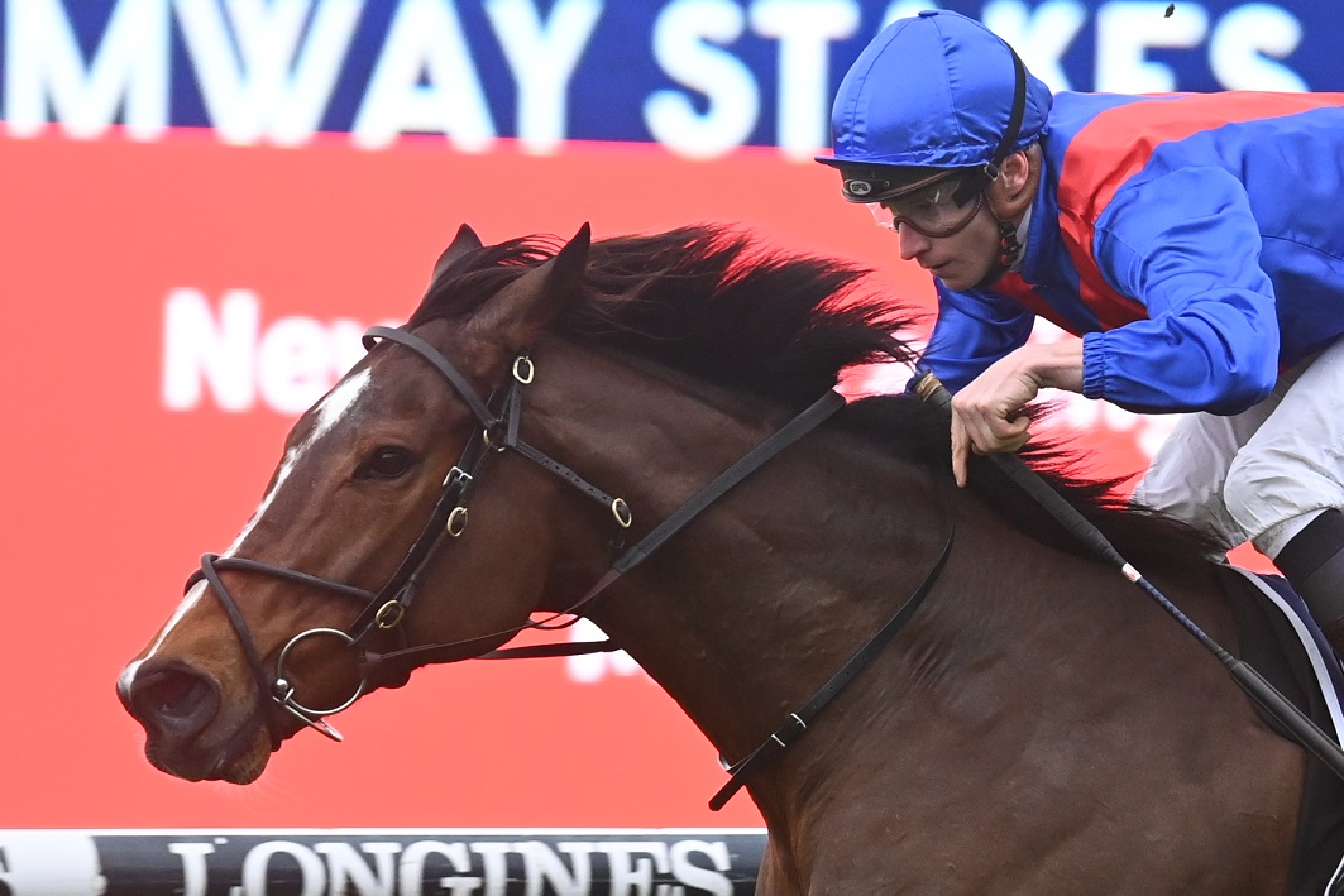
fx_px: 22887
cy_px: 878
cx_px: 1378
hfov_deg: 3.4
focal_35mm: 613
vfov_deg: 2.2
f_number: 5.6
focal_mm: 260
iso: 3600
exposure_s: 1/1250
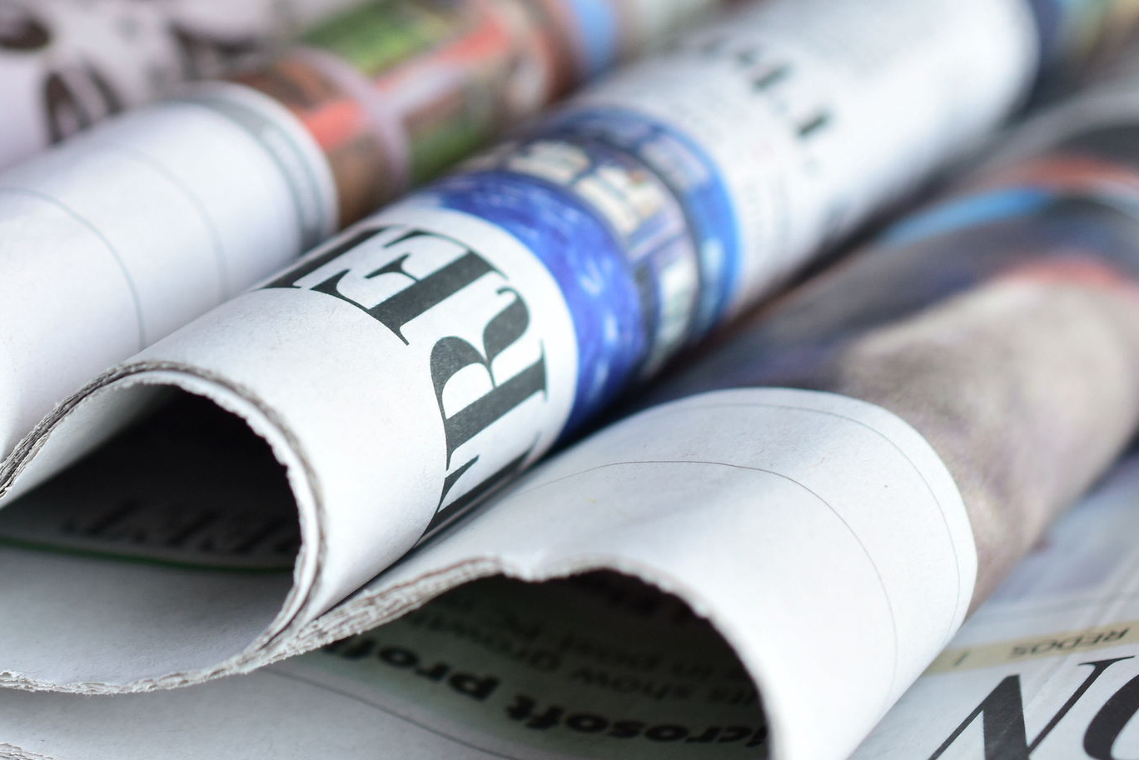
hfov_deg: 21.7
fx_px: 2942
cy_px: 222
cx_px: 301
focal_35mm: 93
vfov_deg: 14.7
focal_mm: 40
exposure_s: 1/80
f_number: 4.5
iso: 320
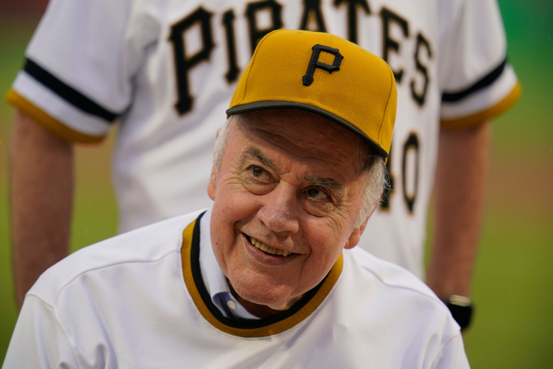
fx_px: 8601
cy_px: 184
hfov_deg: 3.7
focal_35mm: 560
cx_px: 276
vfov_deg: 2.5
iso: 400
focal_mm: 560
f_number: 4
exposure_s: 1/500
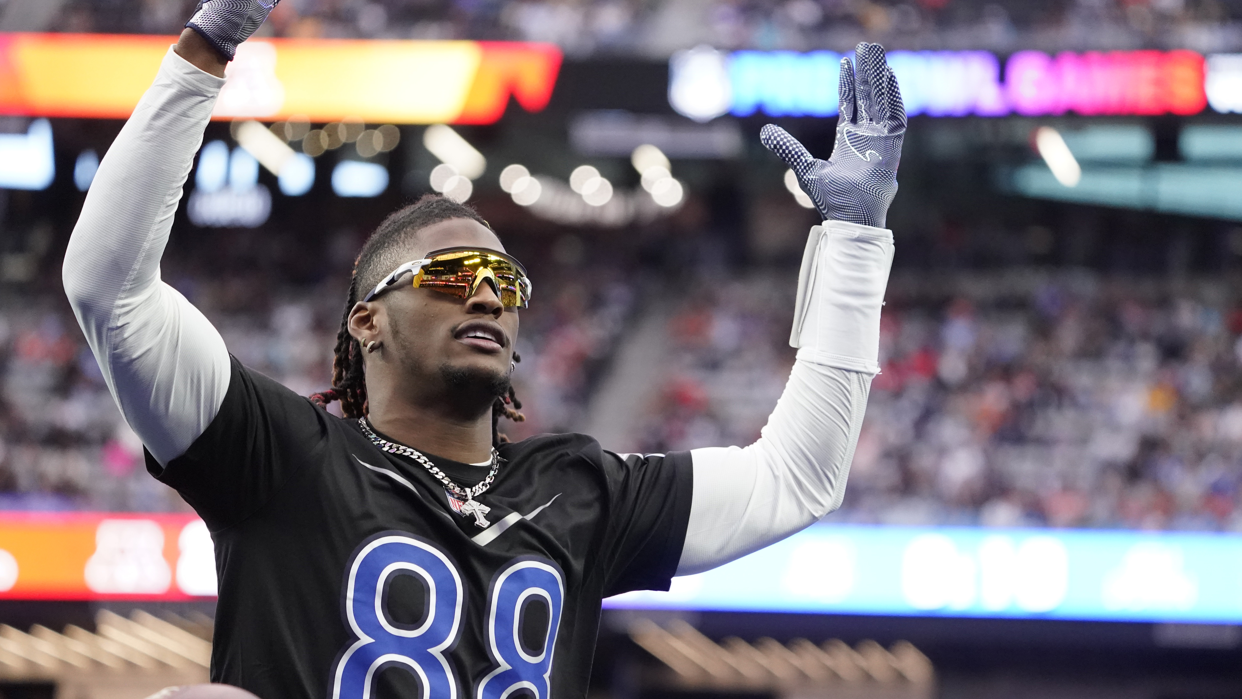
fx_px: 6982
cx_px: 622
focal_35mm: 212
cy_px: 402
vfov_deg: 5.7
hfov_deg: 10.2
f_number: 5.6
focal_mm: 202
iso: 8000
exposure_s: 1/1250
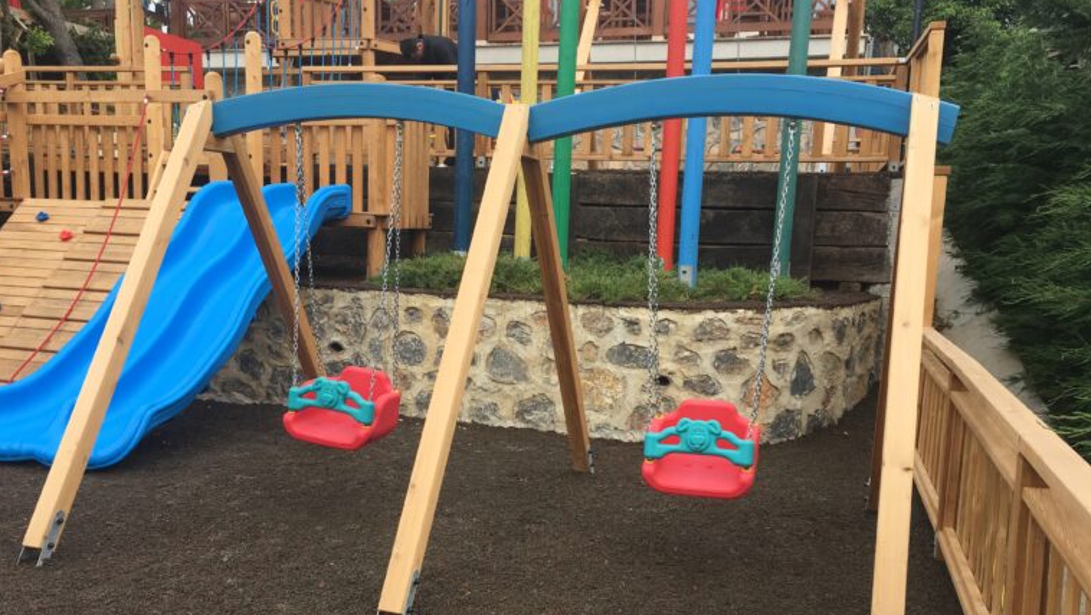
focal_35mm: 32
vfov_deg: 36.6
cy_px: 372
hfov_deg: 61.0
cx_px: 540
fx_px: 926
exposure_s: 1/630
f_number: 2.2
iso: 25
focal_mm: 4.15
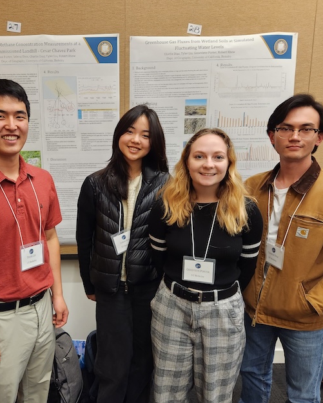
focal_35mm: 31
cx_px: 95
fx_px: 370
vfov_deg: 57.2
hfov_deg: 46.0
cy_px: 202
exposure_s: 1/120
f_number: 1.8
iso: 500
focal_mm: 5.4
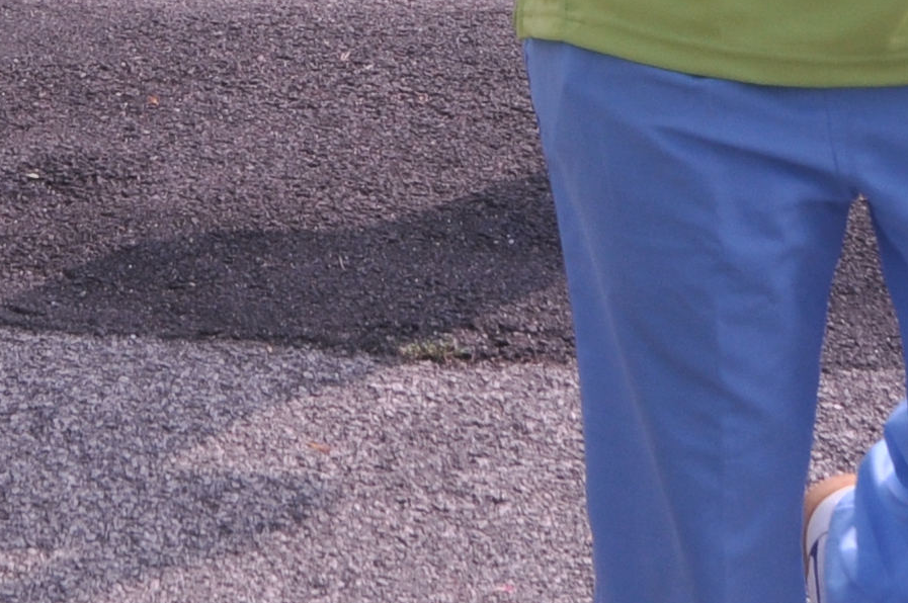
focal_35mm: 172
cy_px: -483
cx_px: 136
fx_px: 4333
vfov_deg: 7.7
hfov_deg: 11.9
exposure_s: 1/250
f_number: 10
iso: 200
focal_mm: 24
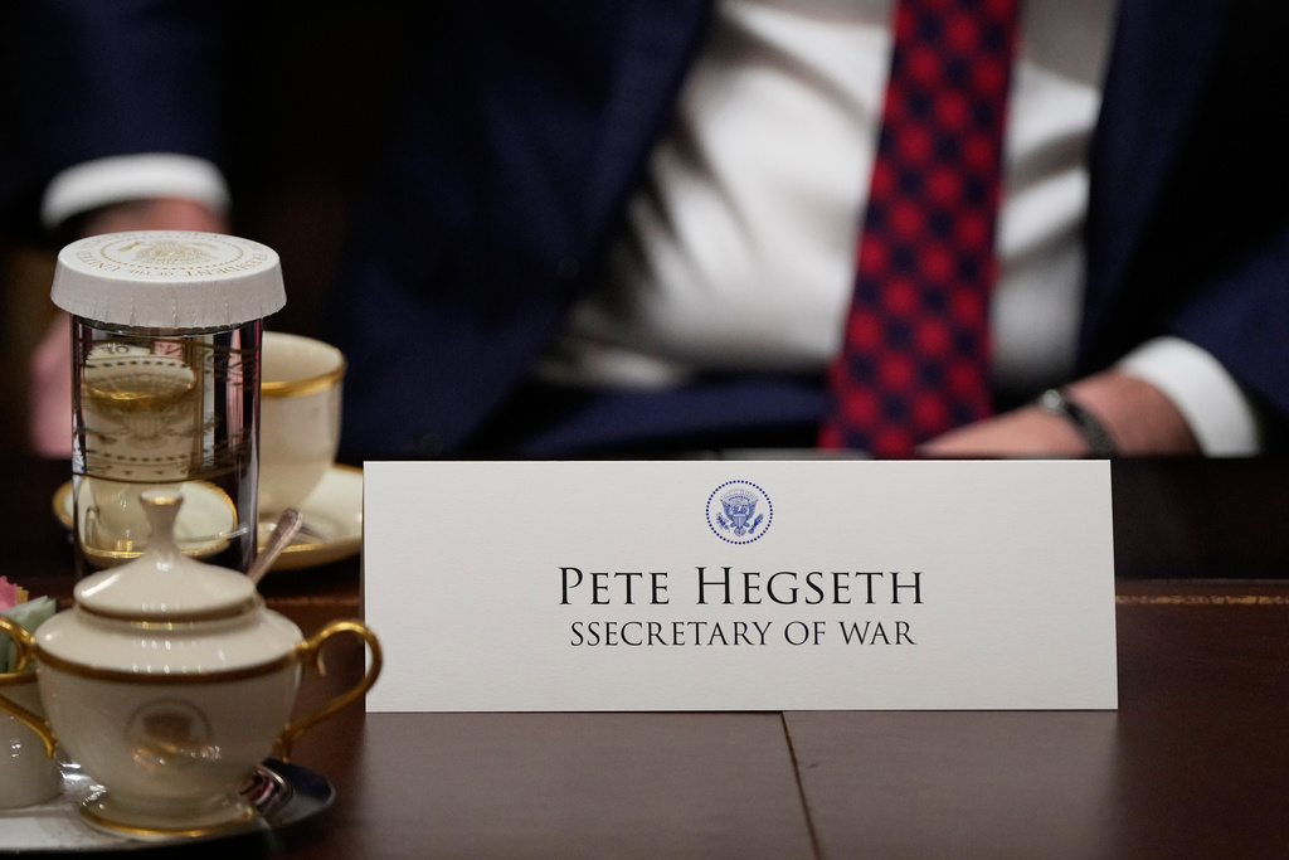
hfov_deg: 7.8
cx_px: 644
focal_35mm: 264
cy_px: 430
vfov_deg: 5.2
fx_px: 9453
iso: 2500
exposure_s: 1/500
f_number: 2.8
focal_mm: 176
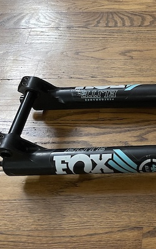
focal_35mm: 54
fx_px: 367
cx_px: 218
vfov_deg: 37.5
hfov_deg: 21.1
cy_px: 122
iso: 800
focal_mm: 4.2
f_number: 1.6
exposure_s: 1/30
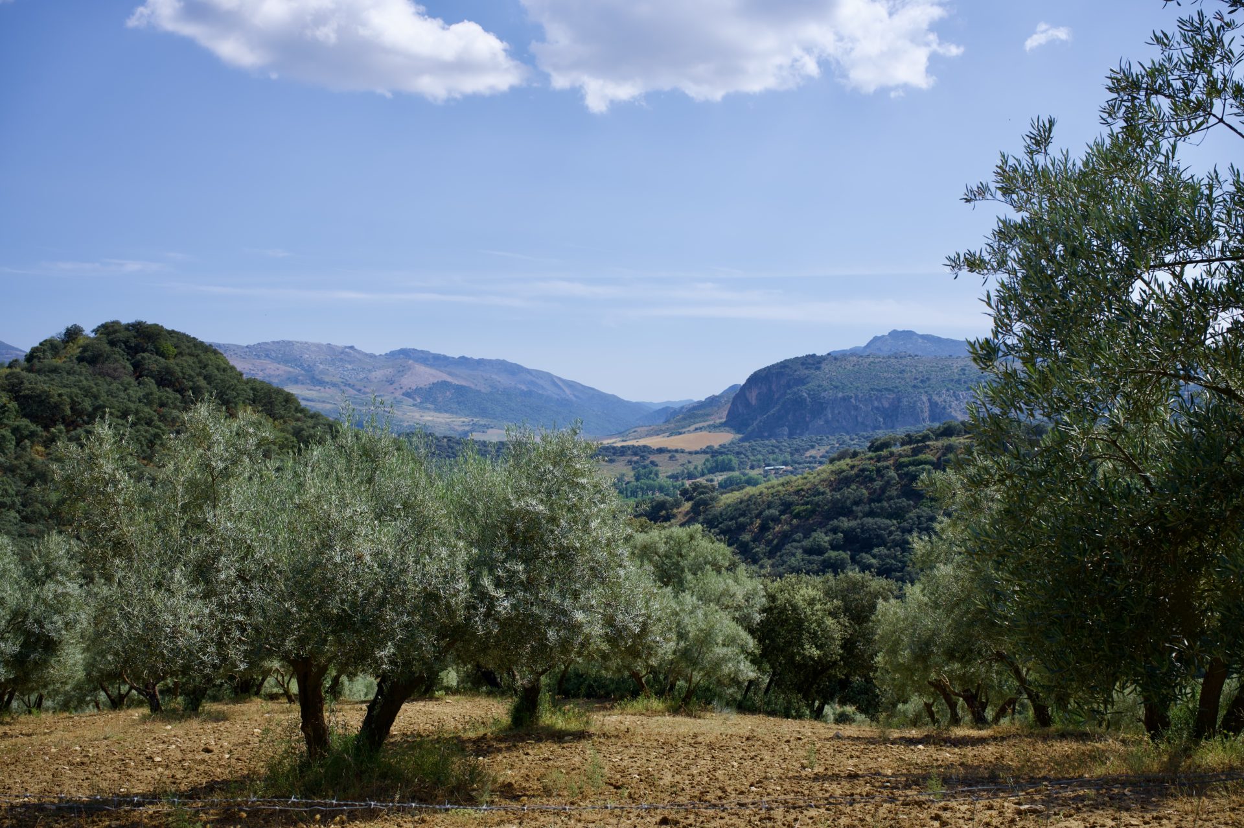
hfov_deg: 54.5
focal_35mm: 35
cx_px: 622
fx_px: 1208
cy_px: 414
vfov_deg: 37.8
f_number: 7.1
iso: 100
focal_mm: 35
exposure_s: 1/400
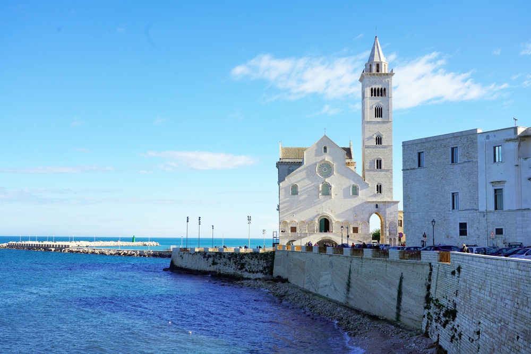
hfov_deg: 46.4
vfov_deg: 31.9
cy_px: 177
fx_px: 620
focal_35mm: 42
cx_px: 266
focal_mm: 42
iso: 100
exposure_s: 1/200
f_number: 10
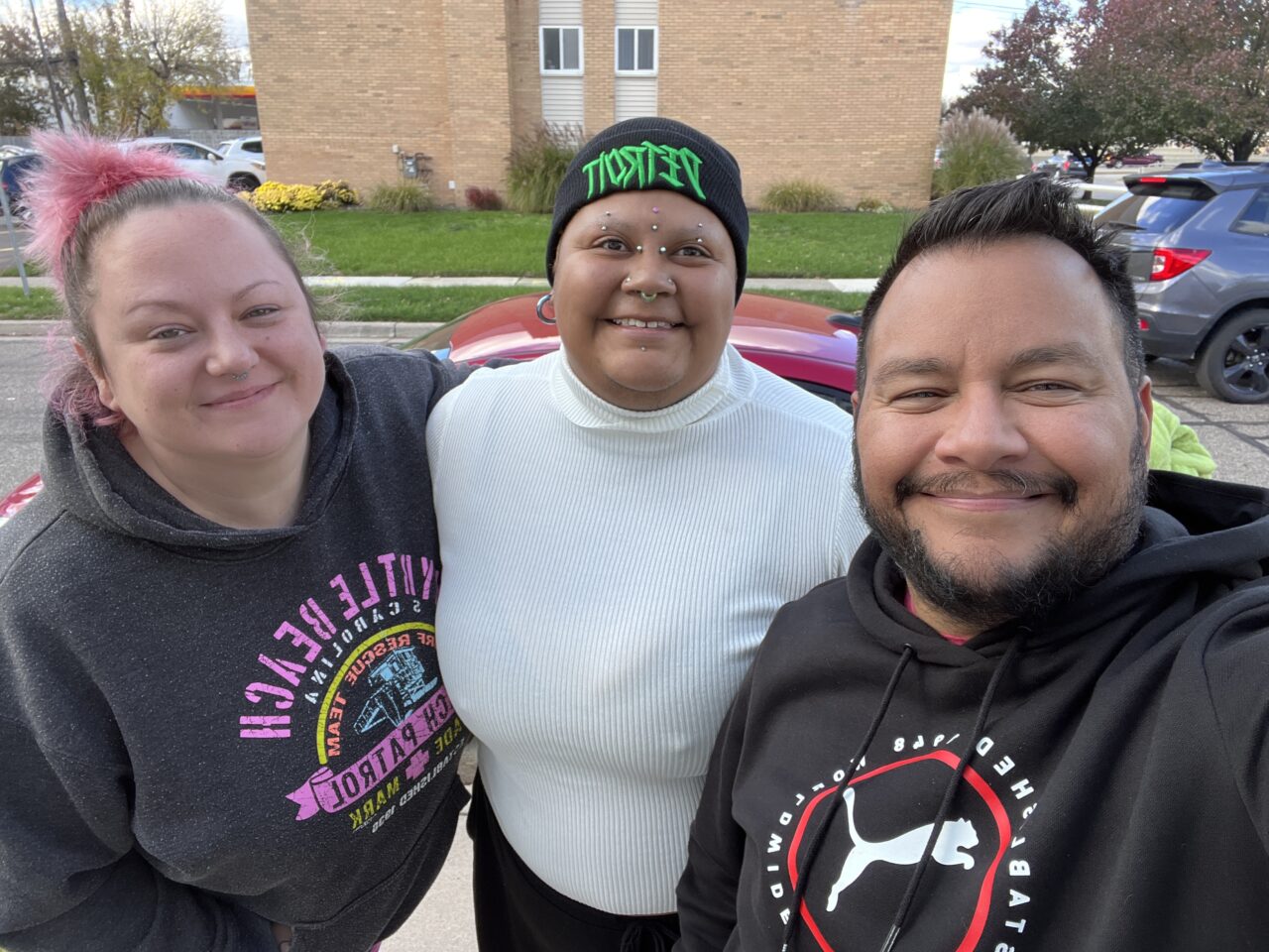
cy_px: 476
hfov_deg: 73.9
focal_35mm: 23
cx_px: 634
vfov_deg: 58.9
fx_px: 843
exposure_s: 1/121
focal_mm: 2.71
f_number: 2.2
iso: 32
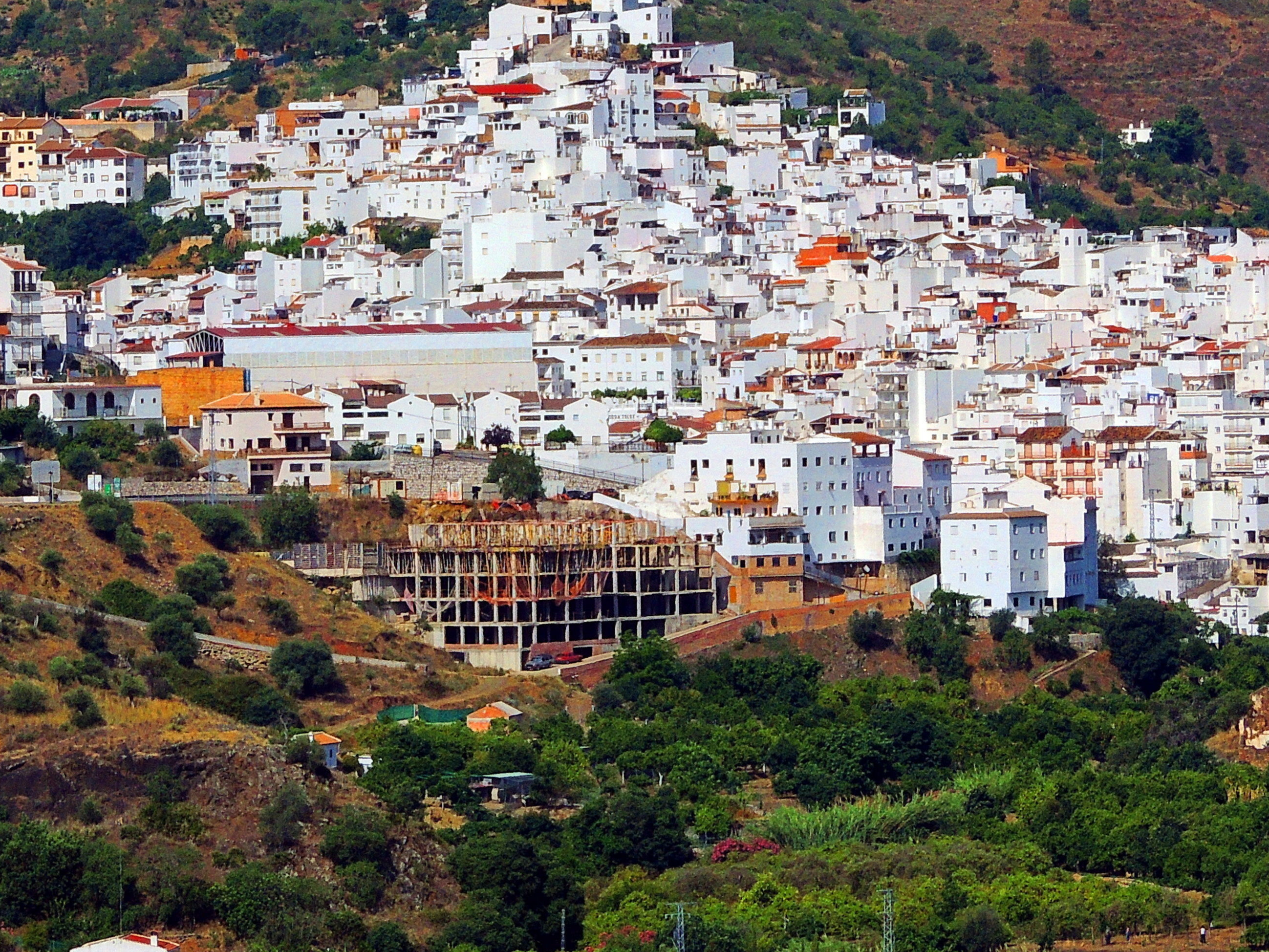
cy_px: 186
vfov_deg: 5.4
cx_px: 551
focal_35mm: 275
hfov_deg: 7.2
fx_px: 10082
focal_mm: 27.6
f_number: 5.5
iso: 100
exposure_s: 1/1600
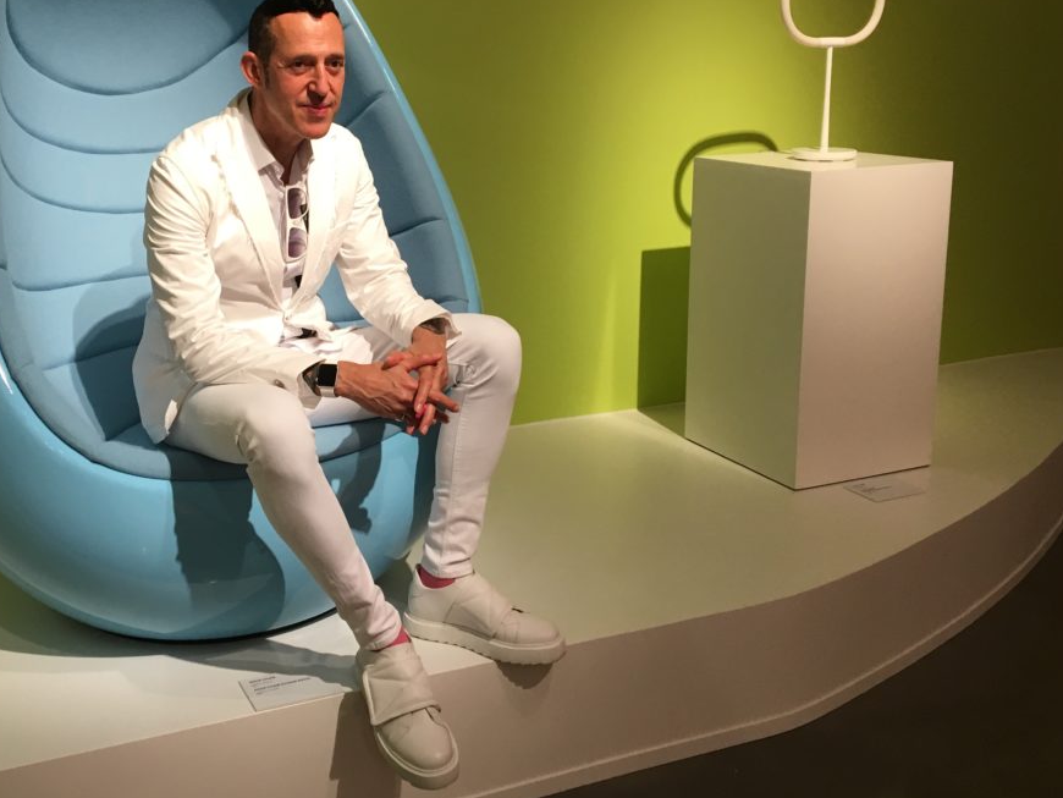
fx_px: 1229
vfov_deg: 35.7
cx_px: 384
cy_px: 281
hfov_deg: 46.3
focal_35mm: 40
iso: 40
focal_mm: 4.15
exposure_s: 1/30
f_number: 2.2
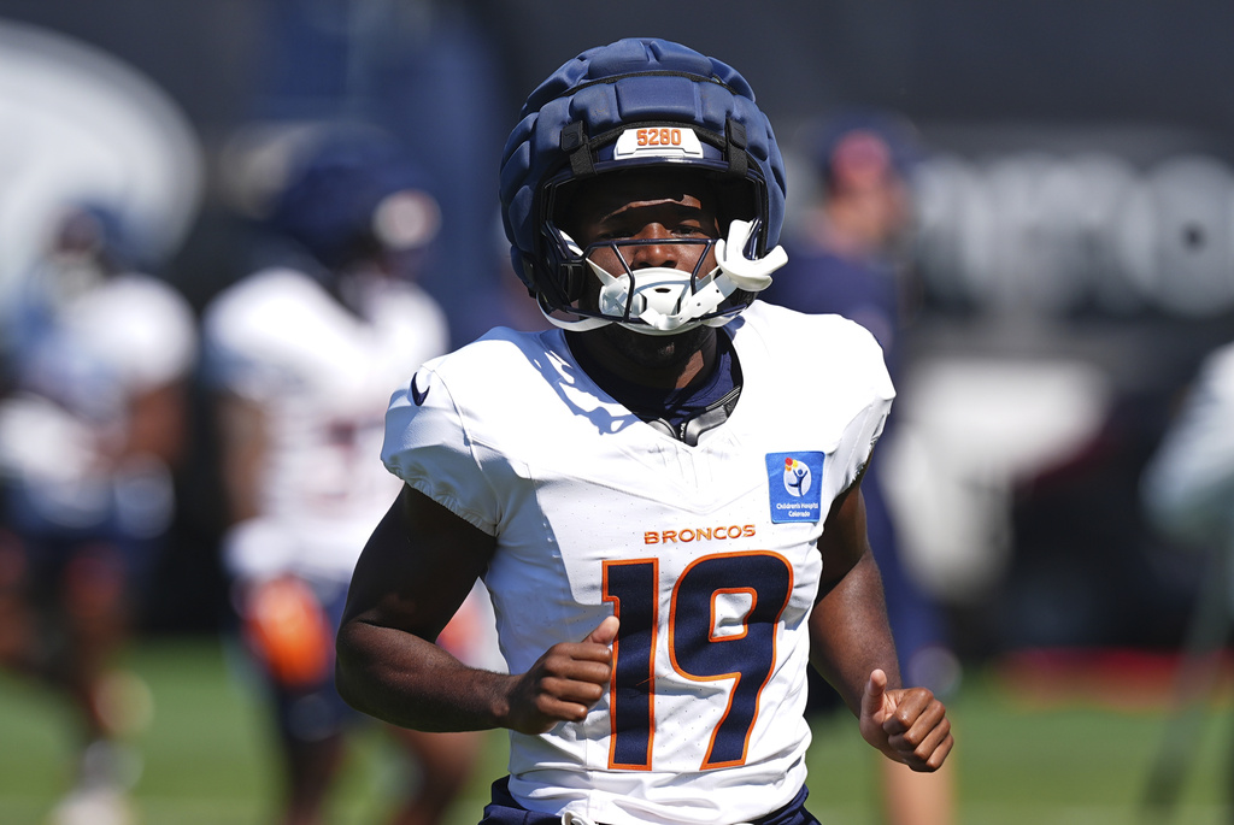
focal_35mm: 900
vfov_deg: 1.5
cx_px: 617
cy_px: 412
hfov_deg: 2.3
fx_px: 30880
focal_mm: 600
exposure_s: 1/1250
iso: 200
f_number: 5.6
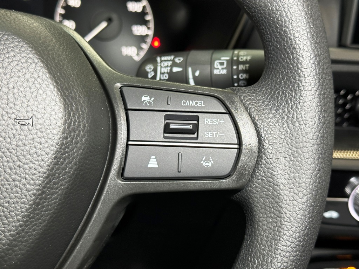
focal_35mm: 48
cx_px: 180
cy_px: 134
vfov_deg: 30.3
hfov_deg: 39.7
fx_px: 498
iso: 320
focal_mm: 6.86
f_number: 1.78
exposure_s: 1/40
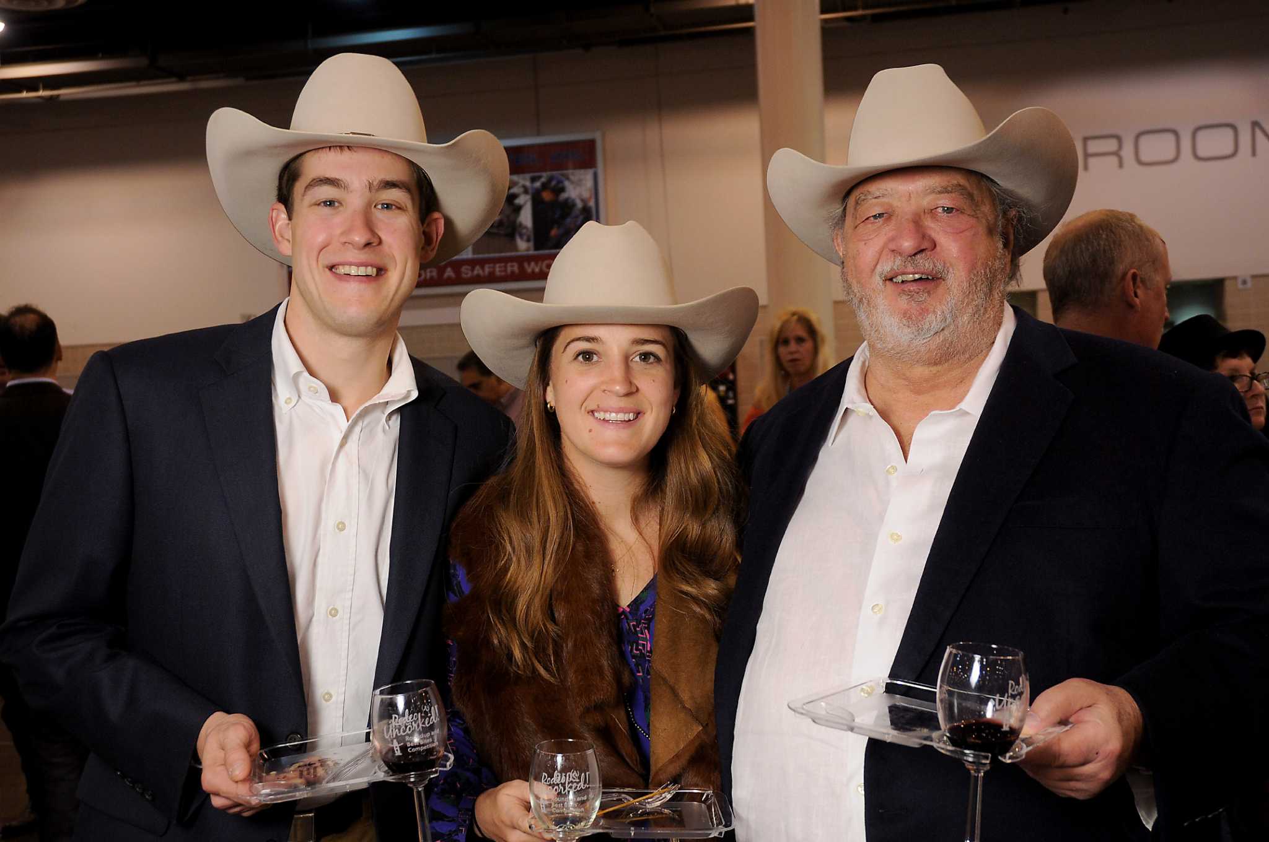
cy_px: 421
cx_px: 634
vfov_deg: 32.9
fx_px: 1426
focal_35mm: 40
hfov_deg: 48.0
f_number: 4.5
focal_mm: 27
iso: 500
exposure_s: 1/50
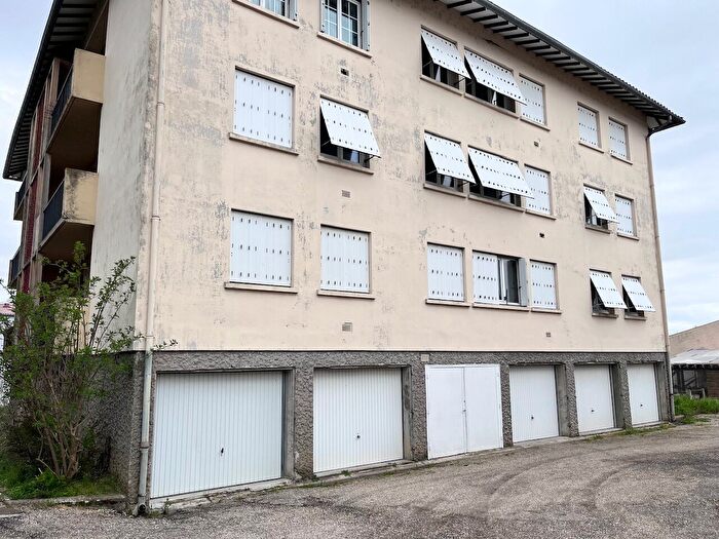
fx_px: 540
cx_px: 360
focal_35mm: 26
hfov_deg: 67.3
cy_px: 270
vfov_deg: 53.1
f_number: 1.6
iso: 50
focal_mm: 5.1
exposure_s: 1/1957
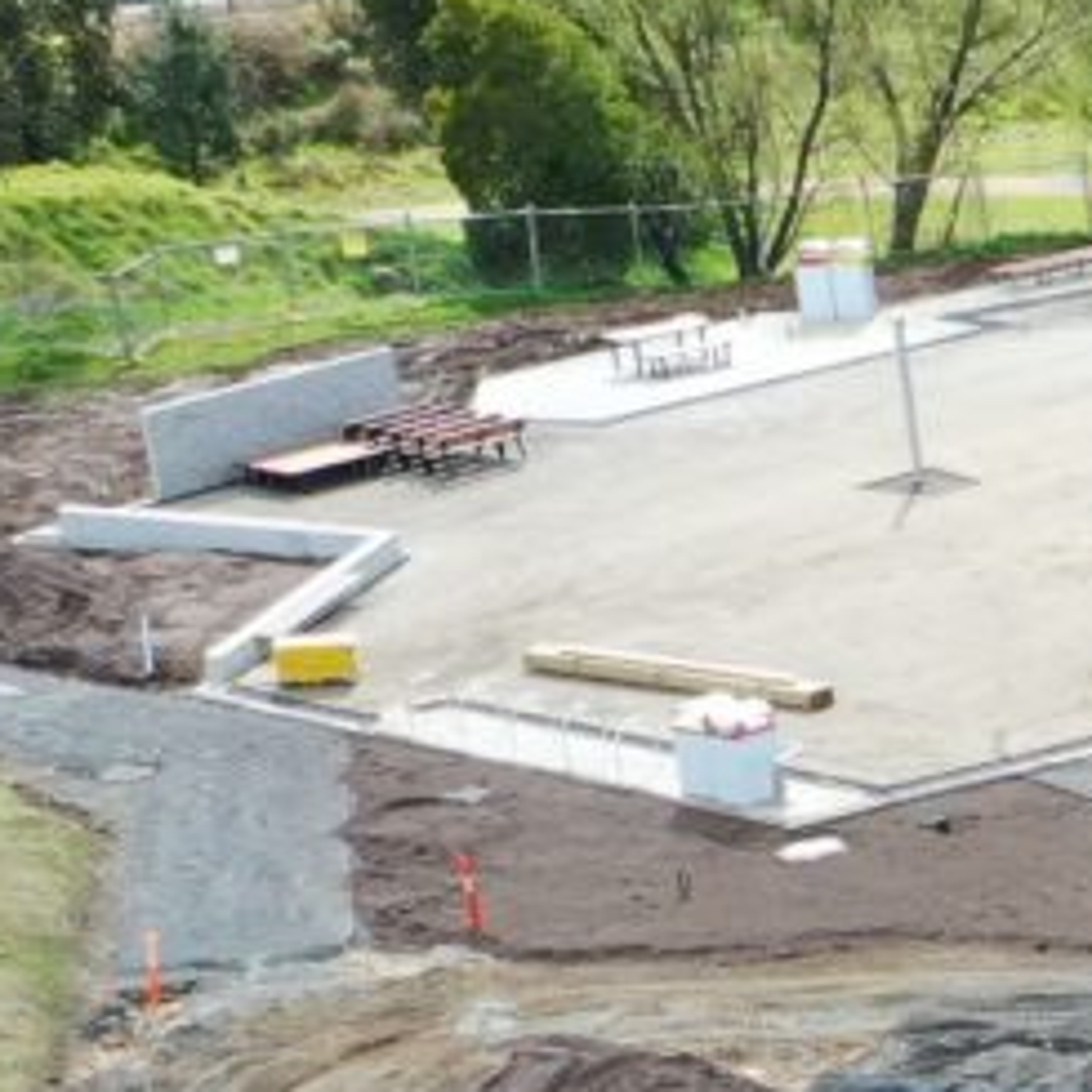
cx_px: 2888
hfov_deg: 8.8
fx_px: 6246
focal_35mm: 175
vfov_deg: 9.6
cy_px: 1747
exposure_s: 1/200
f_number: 4.5
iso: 100
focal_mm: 10.26
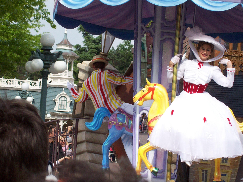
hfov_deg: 18.2
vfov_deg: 13.7
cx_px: 122
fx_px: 758
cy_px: 91
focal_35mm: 108
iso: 80
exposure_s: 1/489
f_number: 4.8
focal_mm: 18
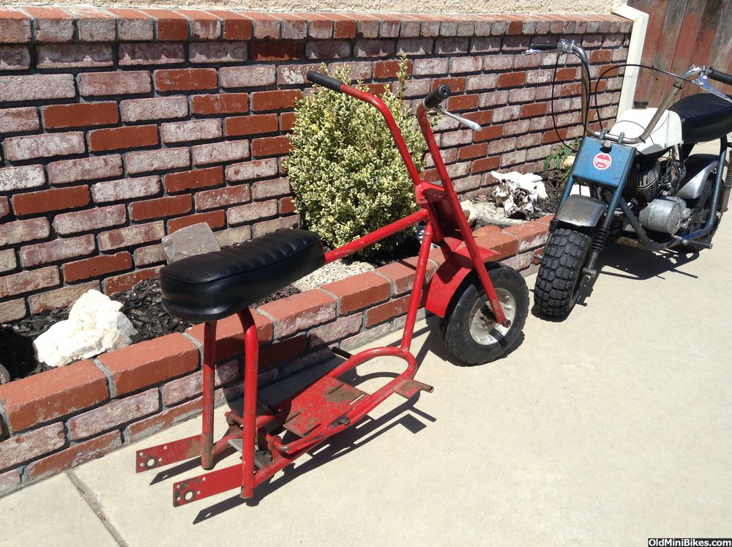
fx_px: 697
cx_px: 366
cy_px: 274
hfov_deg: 55.4
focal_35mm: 33
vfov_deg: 42.8
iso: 25
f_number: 2.4
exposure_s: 1/1259
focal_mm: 3.3
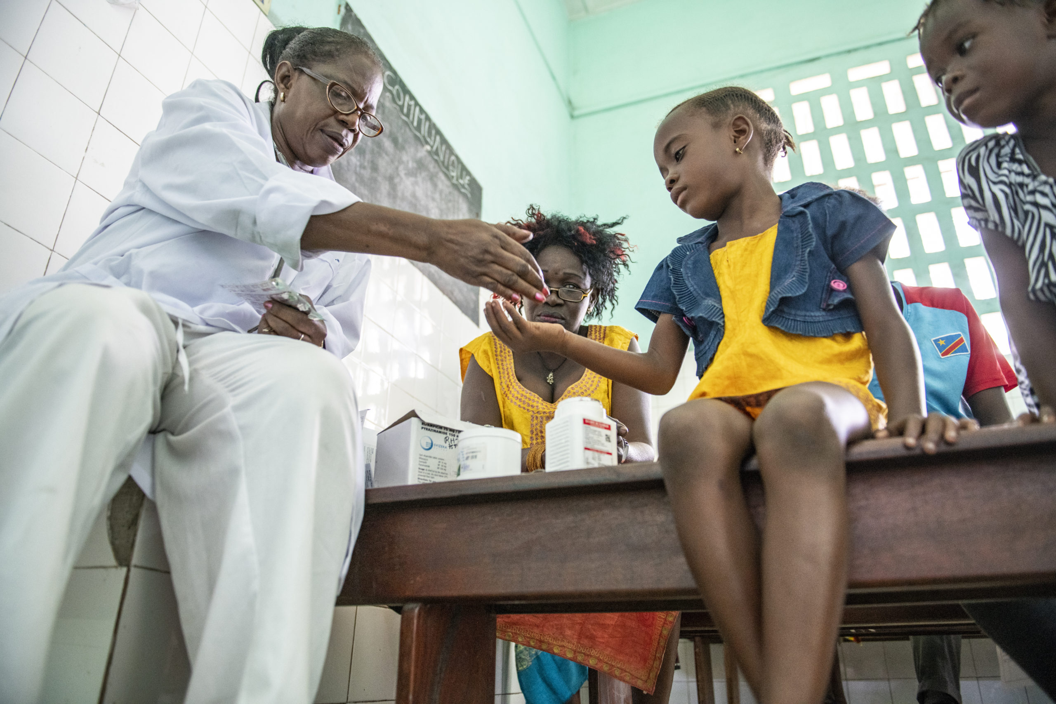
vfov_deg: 53.1
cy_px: 352
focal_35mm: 24
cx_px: 528
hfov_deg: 73.7
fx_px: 704
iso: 2000
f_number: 2.8
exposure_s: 1/100
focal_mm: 24
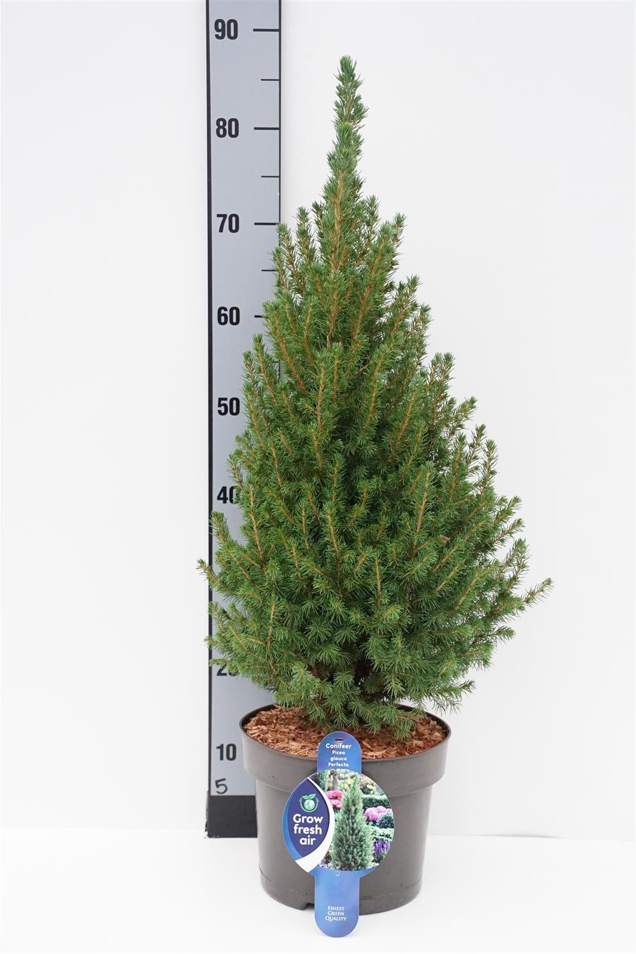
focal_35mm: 63
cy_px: 477
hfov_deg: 21.6
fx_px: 1669
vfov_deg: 31.9
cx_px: 318
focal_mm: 63
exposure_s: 1/125
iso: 4000
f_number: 6.3
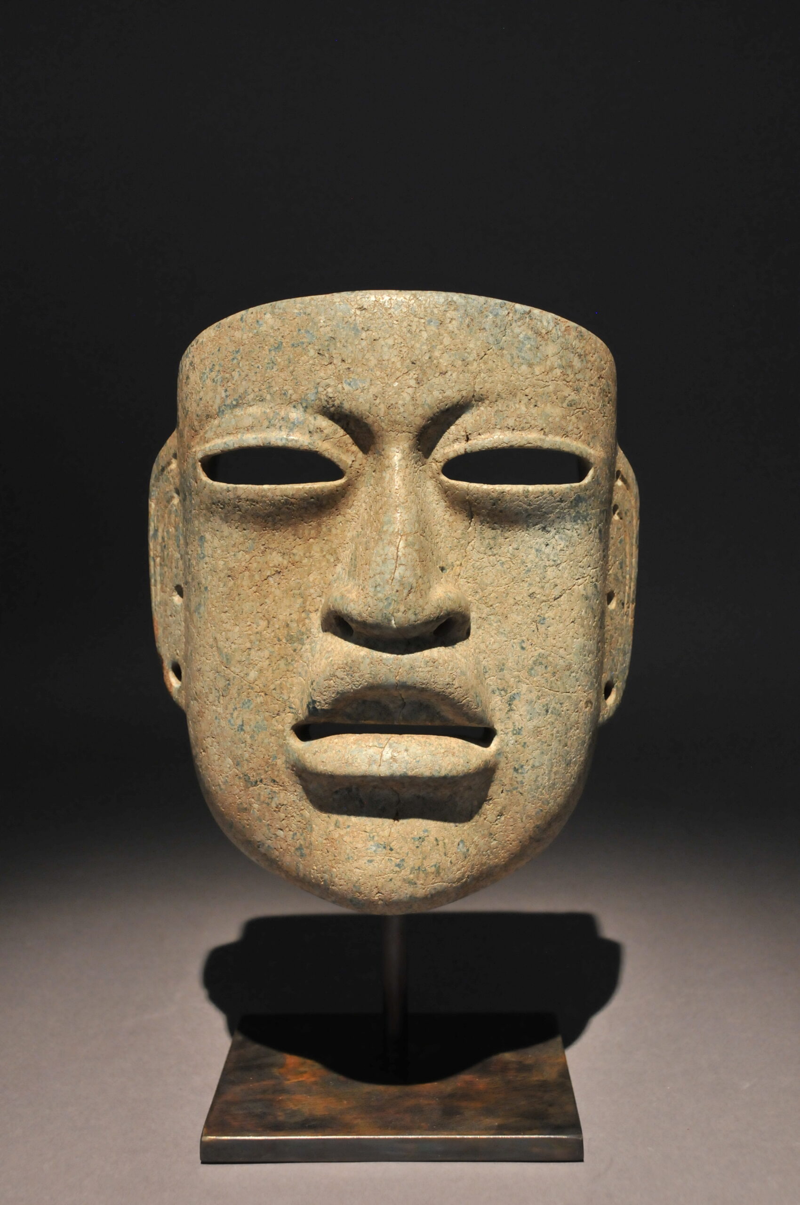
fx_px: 1404
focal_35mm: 42
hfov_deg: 31.8
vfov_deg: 46.5
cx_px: 400
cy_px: 602
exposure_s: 1/25
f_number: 5.6
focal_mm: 28
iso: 800
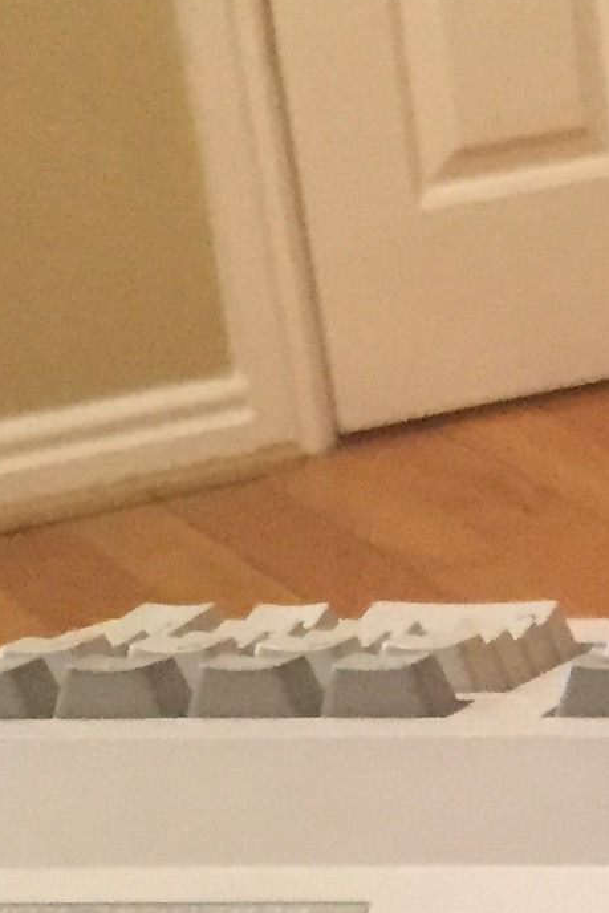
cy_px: 1245
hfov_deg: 8.9
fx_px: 3627
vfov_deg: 13.7
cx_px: 1292
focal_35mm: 143
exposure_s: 1/17
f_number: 2.2
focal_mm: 4.15
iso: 320
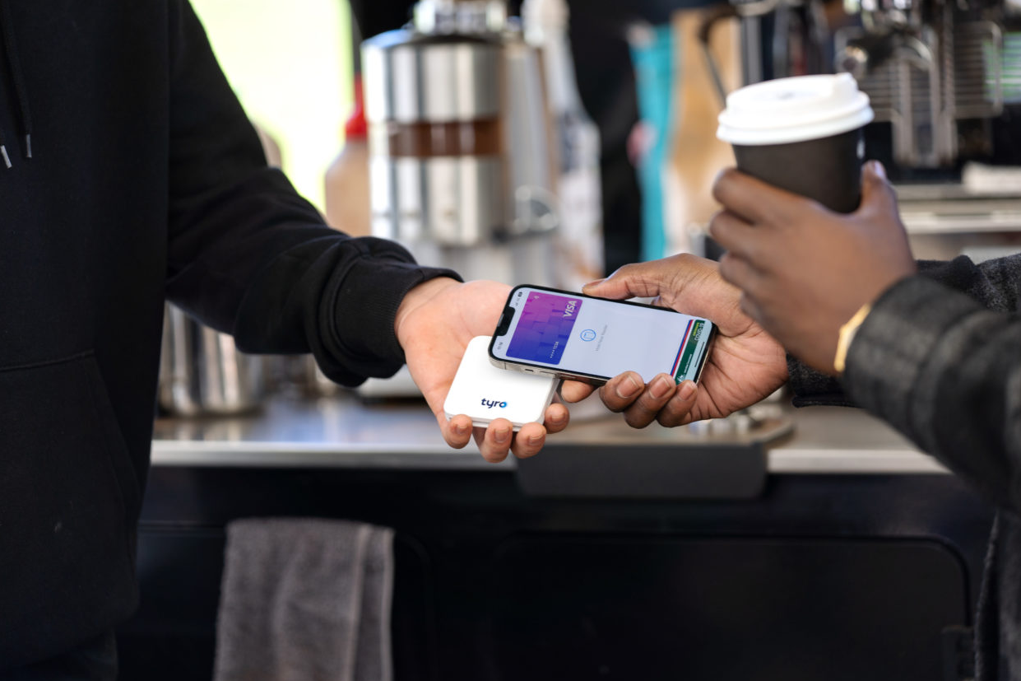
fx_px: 4140
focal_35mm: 146
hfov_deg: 14.1
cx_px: 522
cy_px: 324
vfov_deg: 9.4
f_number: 2.8
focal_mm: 134
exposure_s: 1/200
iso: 100
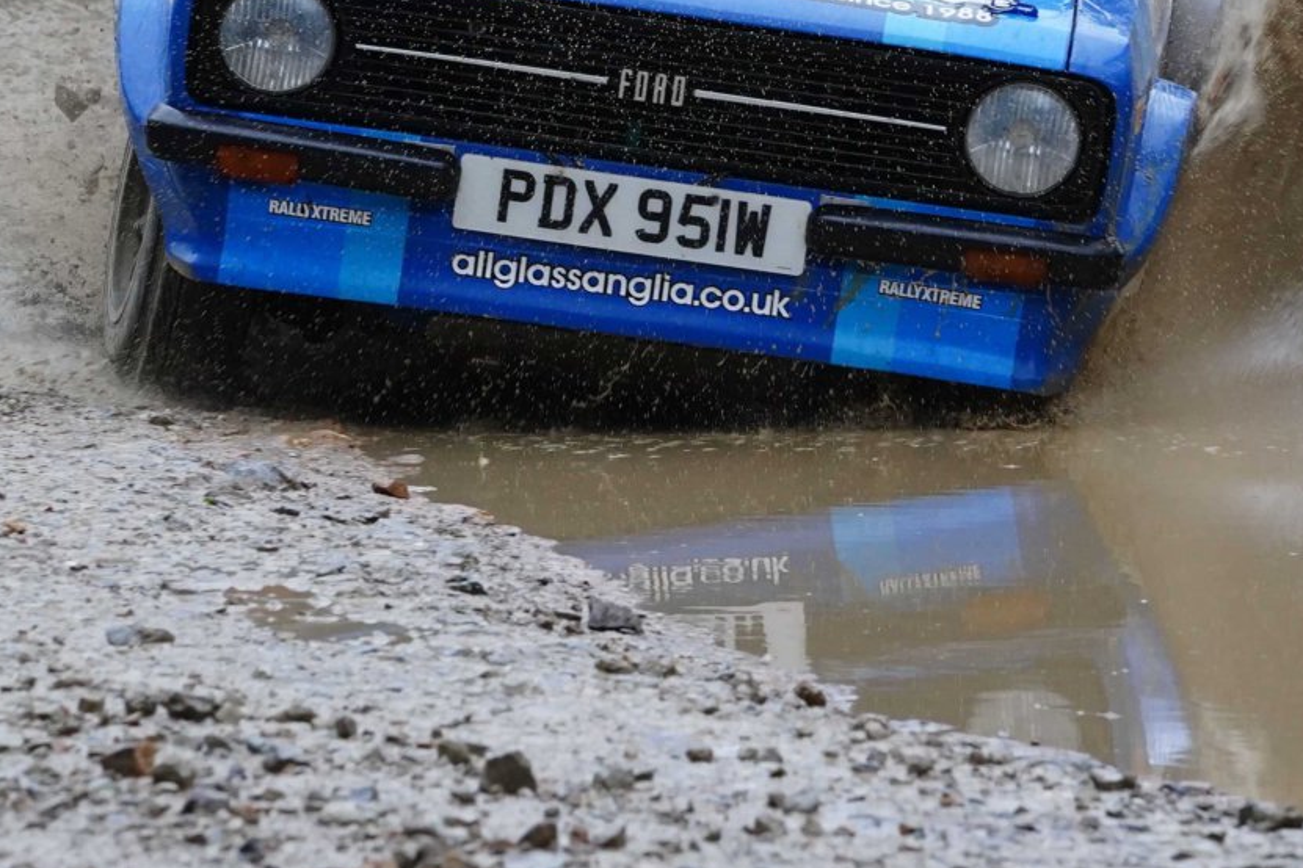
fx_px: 17046
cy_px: -125
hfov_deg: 4.4
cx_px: 690
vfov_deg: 2.9
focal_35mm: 471
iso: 2500
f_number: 9
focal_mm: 191
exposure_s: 1/400
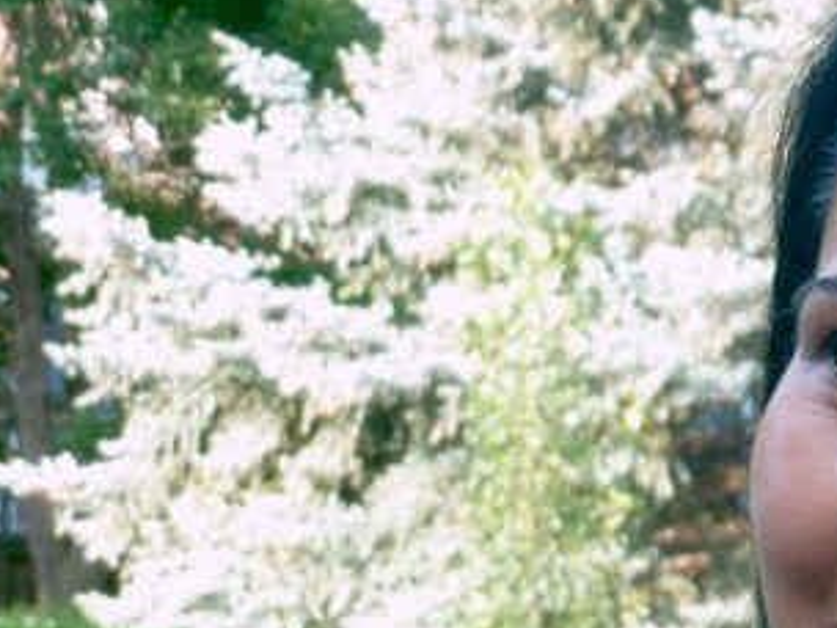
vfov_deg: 7.8
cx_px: 873
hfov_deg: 10.4
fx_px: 4570
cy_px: 613
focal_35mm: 189
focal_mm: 14.8
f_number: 4.8
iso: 200
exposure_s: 1/60
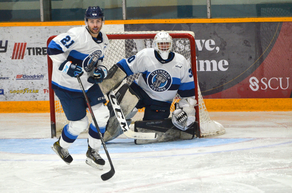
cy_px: 96
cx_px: 146
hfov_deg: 6.3
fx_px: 2671
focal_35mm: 330
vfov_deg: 4.1
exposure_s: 1/500
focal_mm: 220
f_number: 5.3
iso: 1600
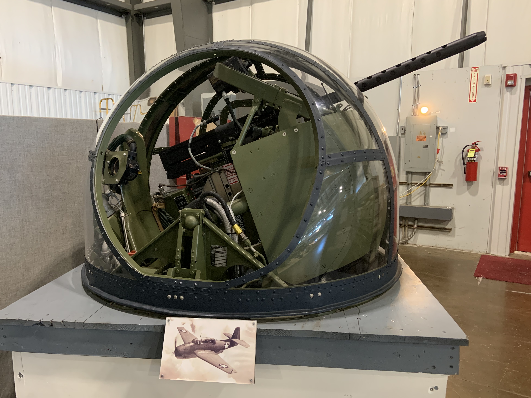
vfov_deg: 51.3
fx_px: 414
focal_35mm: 27
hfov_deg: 65.3
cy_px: 205
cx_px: 261
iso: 400
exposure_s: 1/40
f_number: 1.8
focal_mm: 4.25
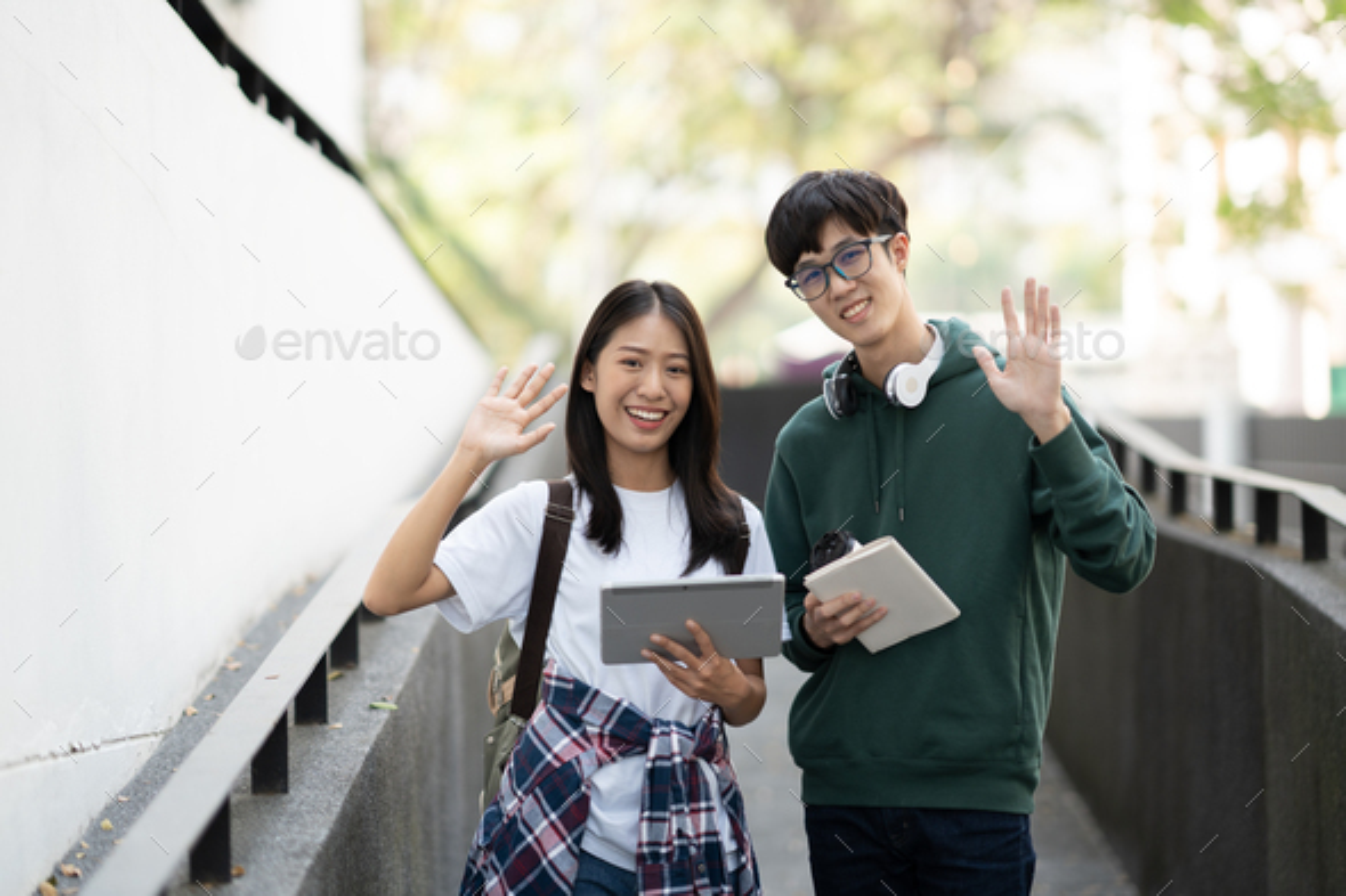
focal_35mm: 85
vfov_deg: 16.1
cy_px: 448
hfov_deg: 23.9
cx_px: 673
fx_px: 3177
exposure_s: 1/640
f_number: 1.4
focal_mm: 85
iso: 200
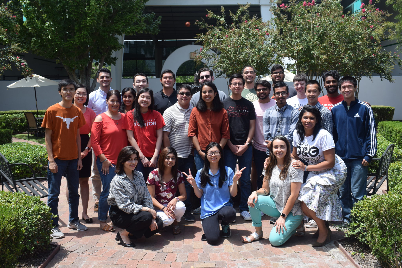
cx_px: 201
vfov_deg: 36.9
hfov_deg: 53.1
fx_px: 402
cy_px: 134
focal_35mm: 36
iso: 200
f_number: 8
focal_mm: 24
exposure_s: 1/320
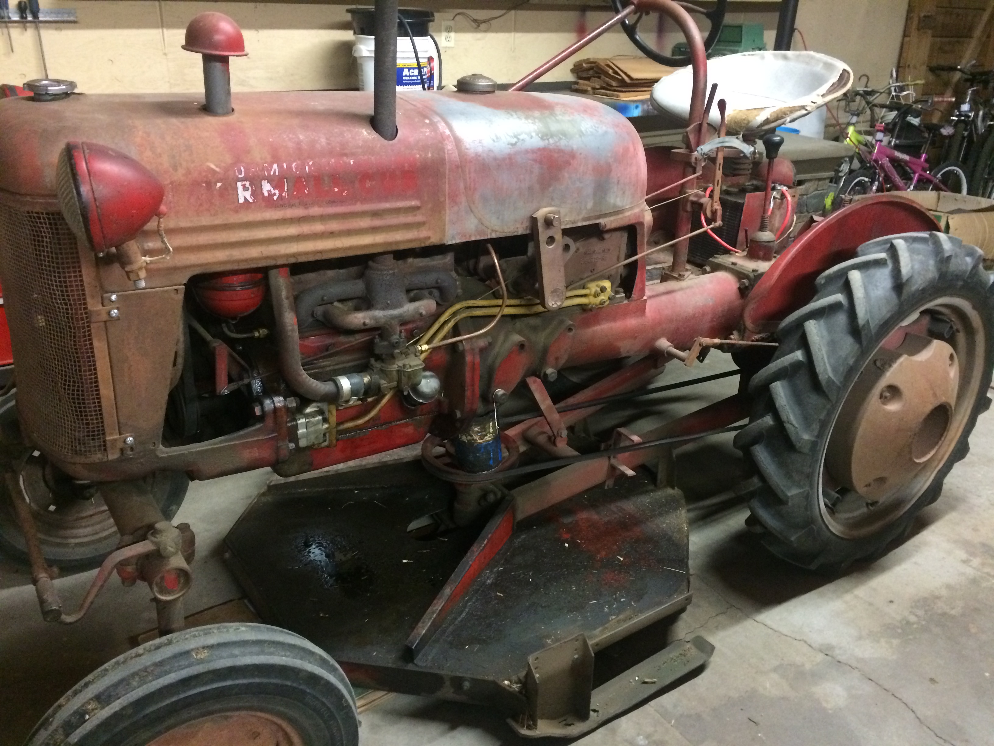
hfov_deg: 61.7
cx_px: 497
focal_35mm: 29
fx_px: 833
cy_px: 373
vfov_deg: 48.2
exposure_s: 1/15
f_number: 2.2
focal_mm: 4.15
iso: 320
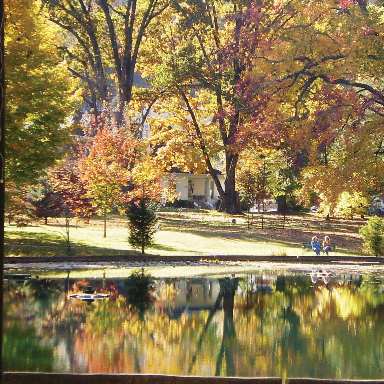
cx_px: 239
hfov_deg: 11.7
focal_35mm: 149
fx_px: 1870
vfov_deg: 11.7
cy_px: 218
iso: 64
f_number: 4.9
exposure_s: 1/100
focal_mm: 13.3
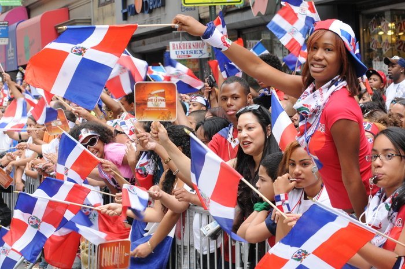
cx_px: 202
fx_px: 1180
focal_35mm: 105
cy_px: 134
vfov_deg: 13.0
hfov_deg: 19.5
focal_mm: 70
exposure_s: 1/125
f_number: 9
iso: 500
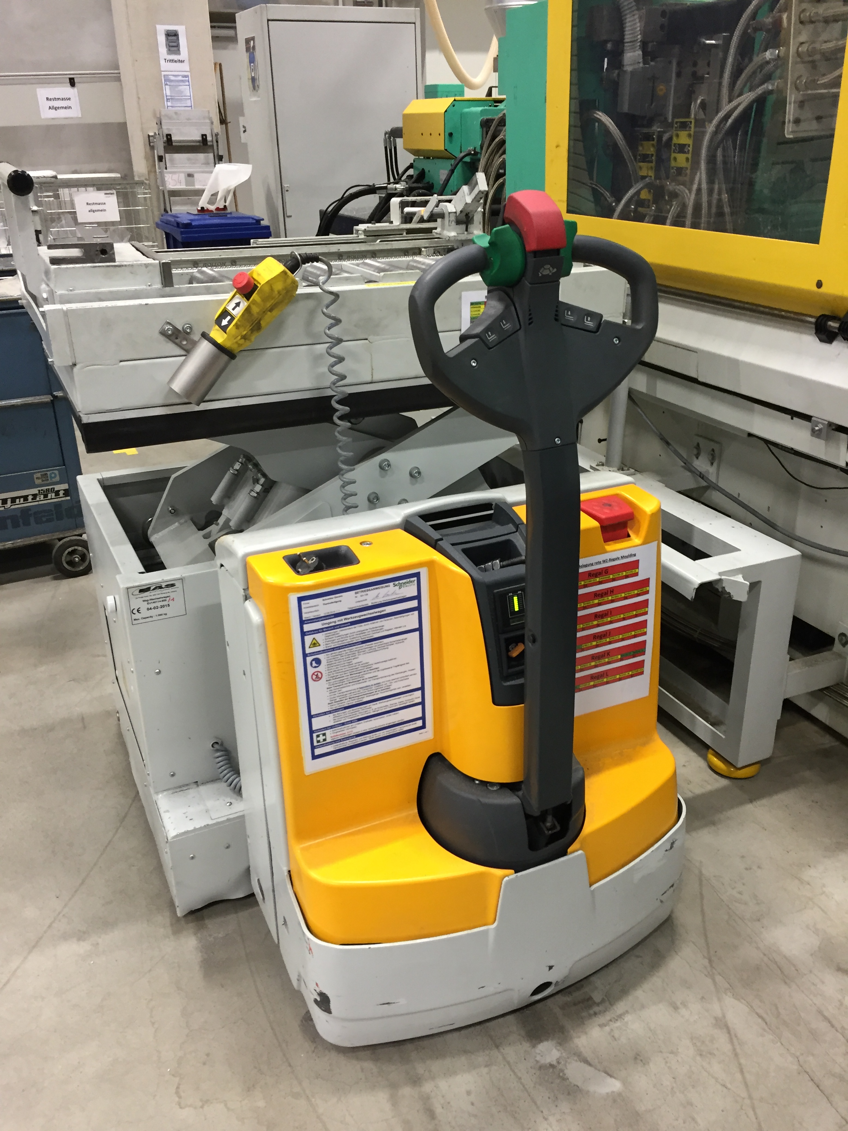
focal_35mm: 29
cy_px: 566
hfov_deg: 48.2
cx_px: 424
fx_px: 947
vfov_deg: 61.7
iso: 160
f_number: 2.2
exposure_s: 1/33
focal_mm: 4.15
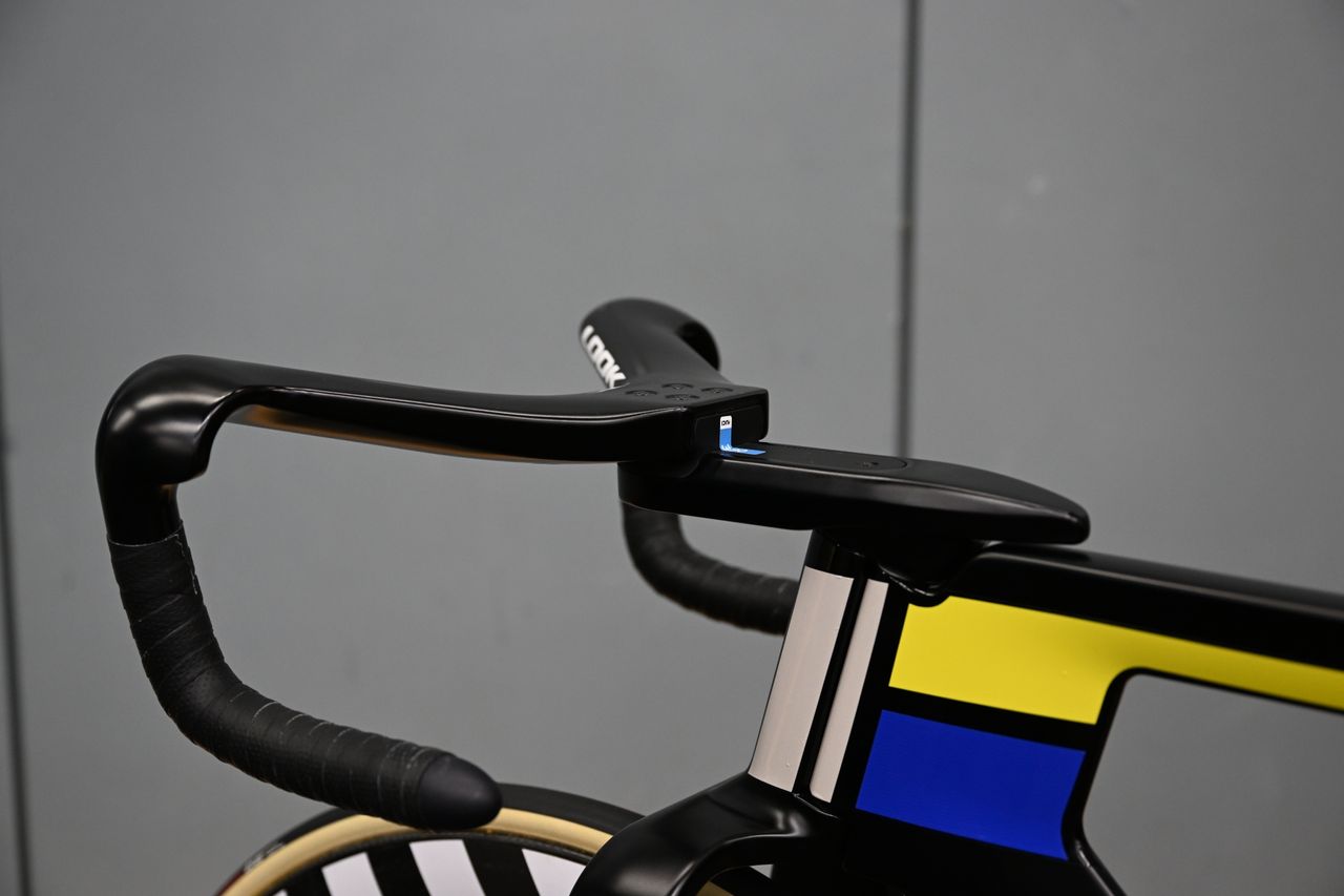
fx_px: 1978
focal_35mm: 53
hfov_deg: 37.5
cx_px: 672
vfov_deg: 25.5
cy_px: 448
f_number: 4
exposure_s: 1/200
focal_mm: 53
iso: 1250
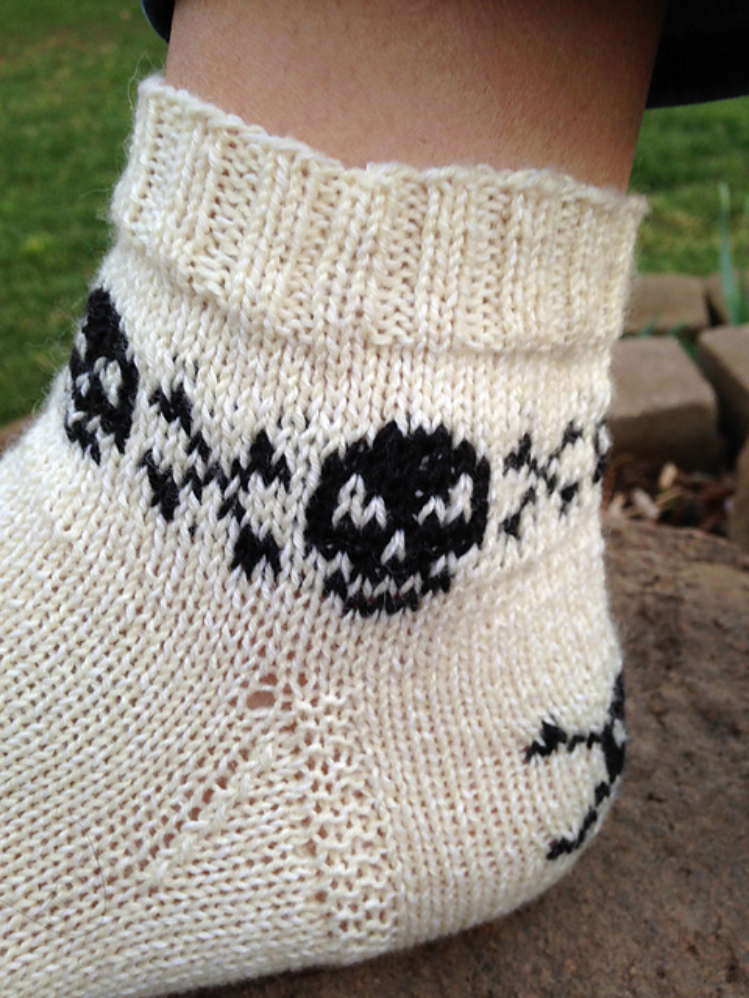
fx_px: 952
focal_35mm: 33
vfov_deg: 55.4
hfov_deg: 42.9
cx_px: 374
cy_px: 499
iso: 50
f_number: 2.4
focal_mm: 4.12
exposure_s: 1/40
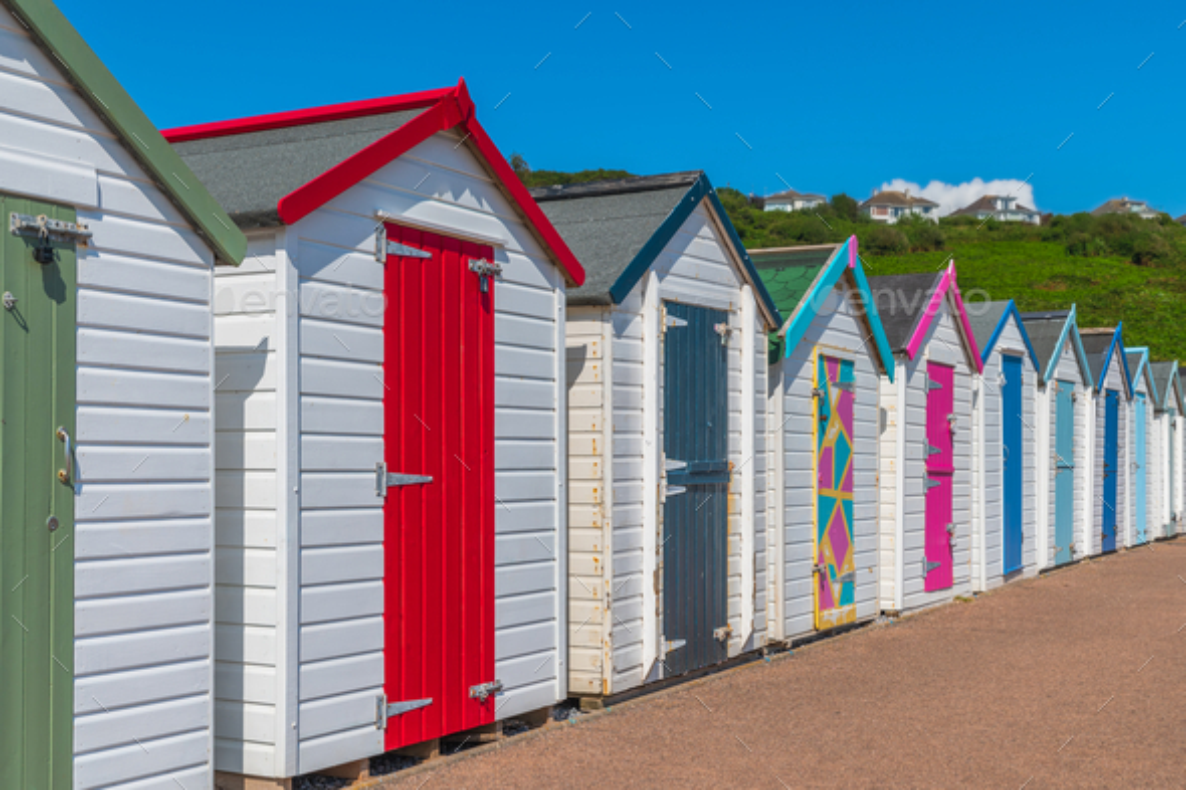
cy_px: 395
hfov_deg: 48.5
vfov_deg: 33.4
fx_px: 1317
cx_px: 593
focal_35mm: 40
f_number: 9
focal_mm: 40
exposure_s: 1/640
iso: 100
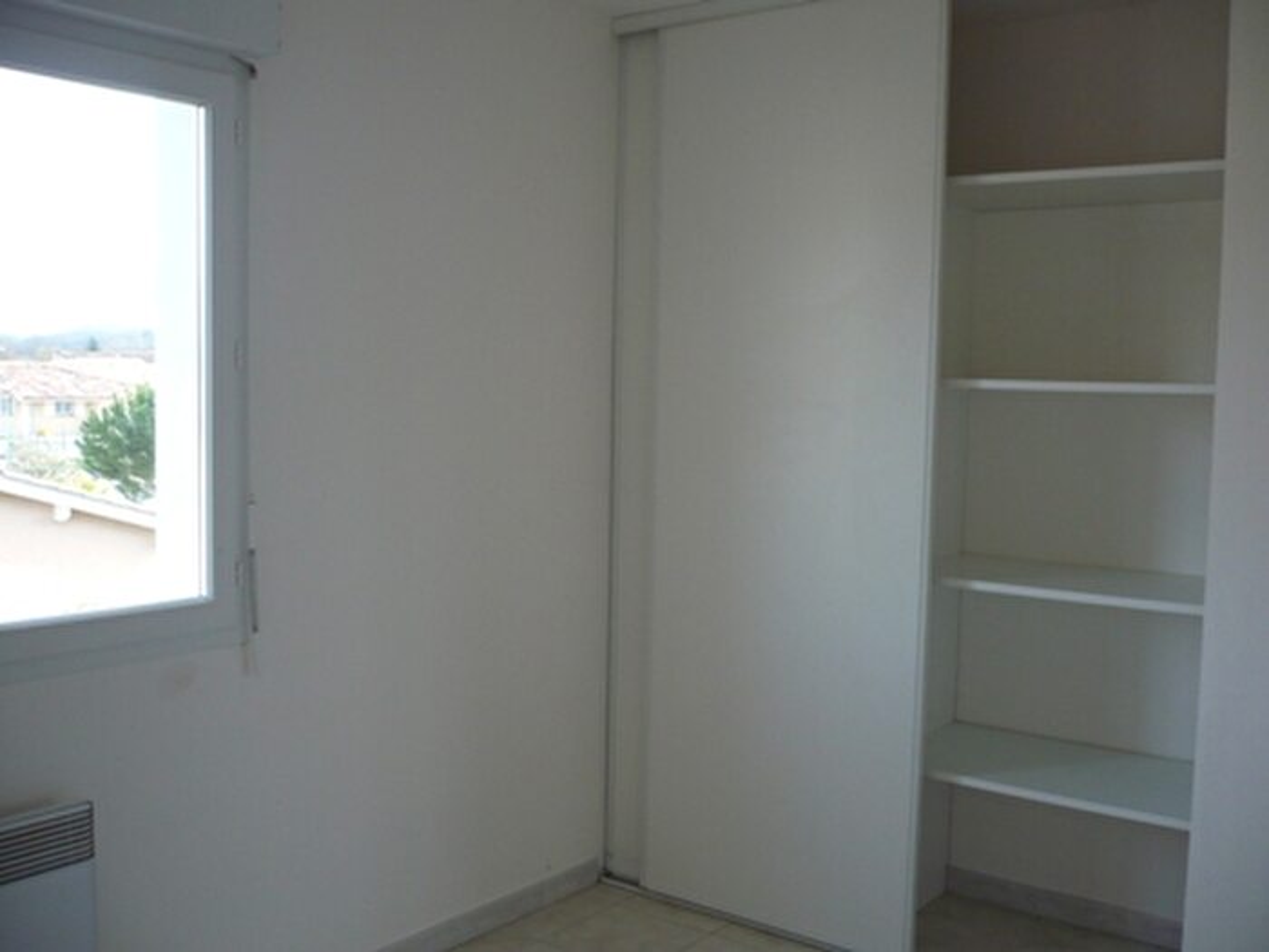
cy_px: 476
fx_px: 1283
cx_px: 634
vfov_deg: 40.7
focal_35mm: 35
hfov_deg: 52.6
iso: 100
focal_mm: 5.8
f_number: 2.8
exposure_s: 1/80
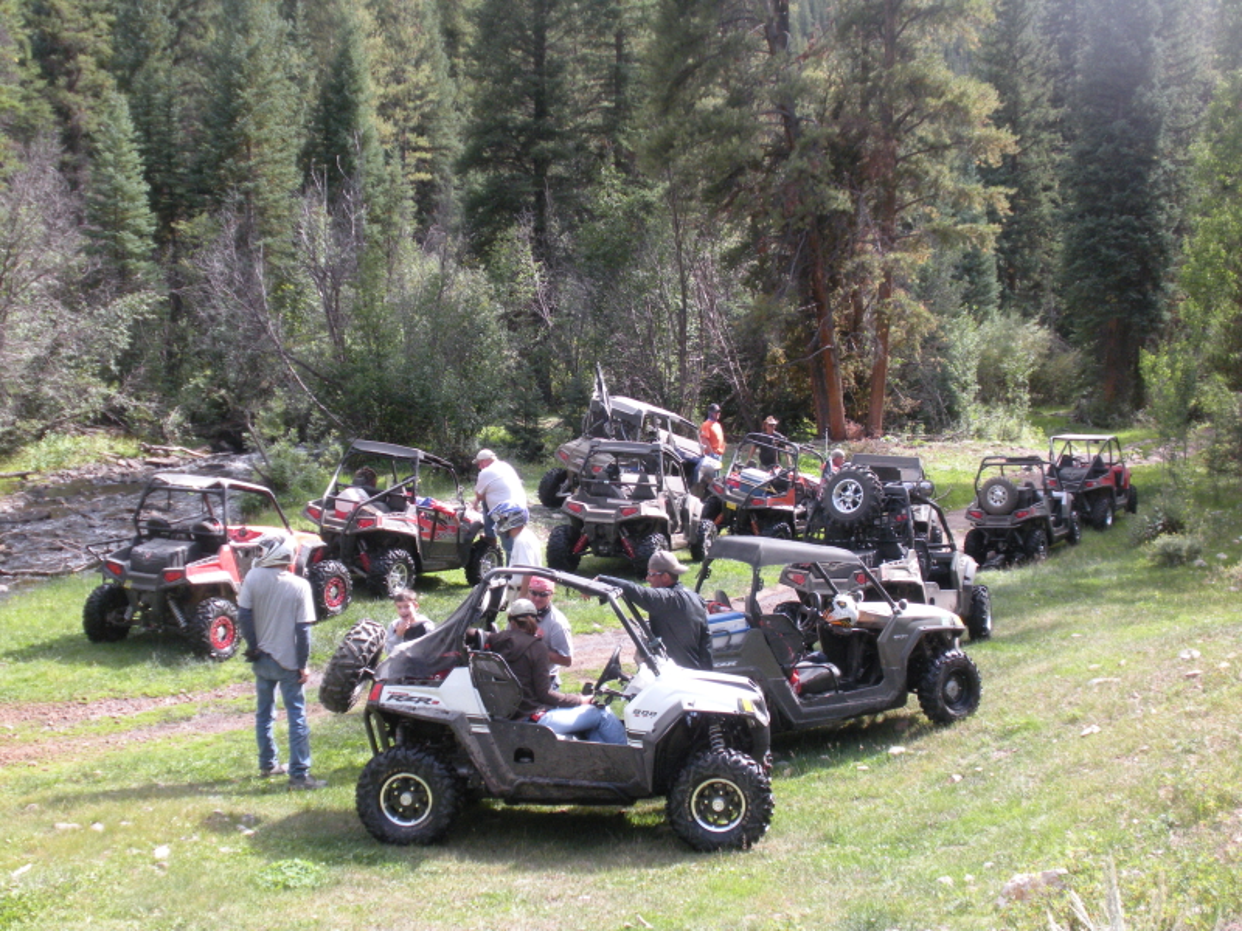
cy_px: 466
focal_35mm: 44
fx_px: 1579
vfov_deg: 32.9
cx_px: 621
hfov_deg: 42.9
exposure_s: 1/250
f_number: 4
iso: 202
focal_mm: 7.7
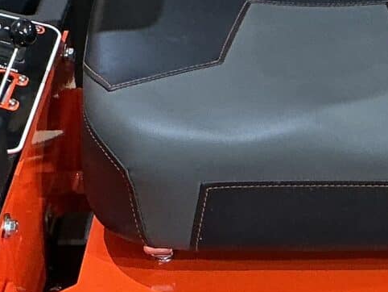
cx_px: 322
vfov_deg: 9.6
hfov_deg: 12.8
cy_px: 109
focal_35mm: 154
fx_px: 1727
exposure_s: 1/60
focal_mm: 3
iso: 125
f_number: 1.8
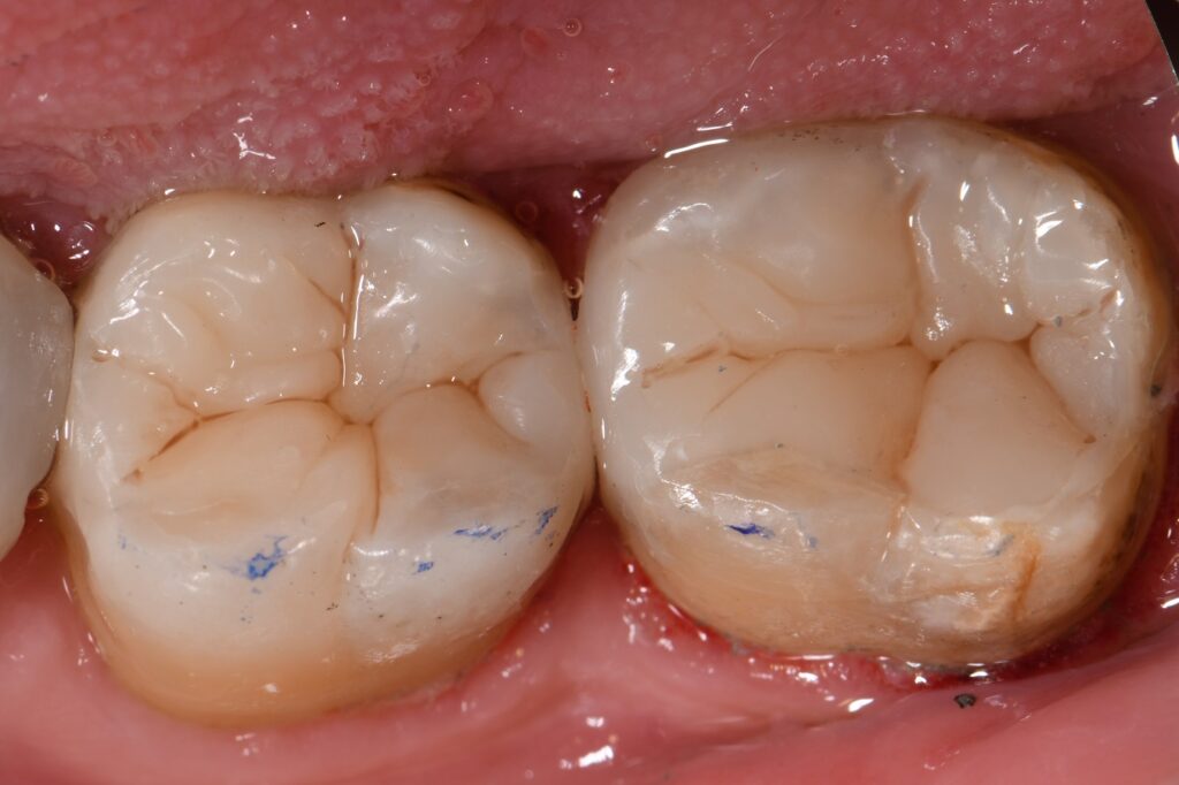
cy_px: 392
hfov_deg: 13.1
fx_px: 5140
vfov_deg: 8.7
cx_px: 590
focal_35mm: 157
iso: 200
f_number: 32
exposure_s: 1/160
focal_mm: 105
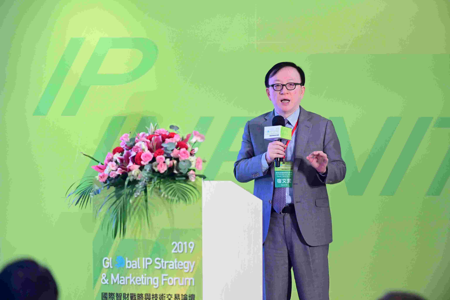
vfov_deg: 6.9
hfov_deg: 10.3
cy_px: 150
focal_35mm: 200
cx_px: 225
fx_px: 2500
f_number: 2.8
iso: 4000
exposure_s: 1/250
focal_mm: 200
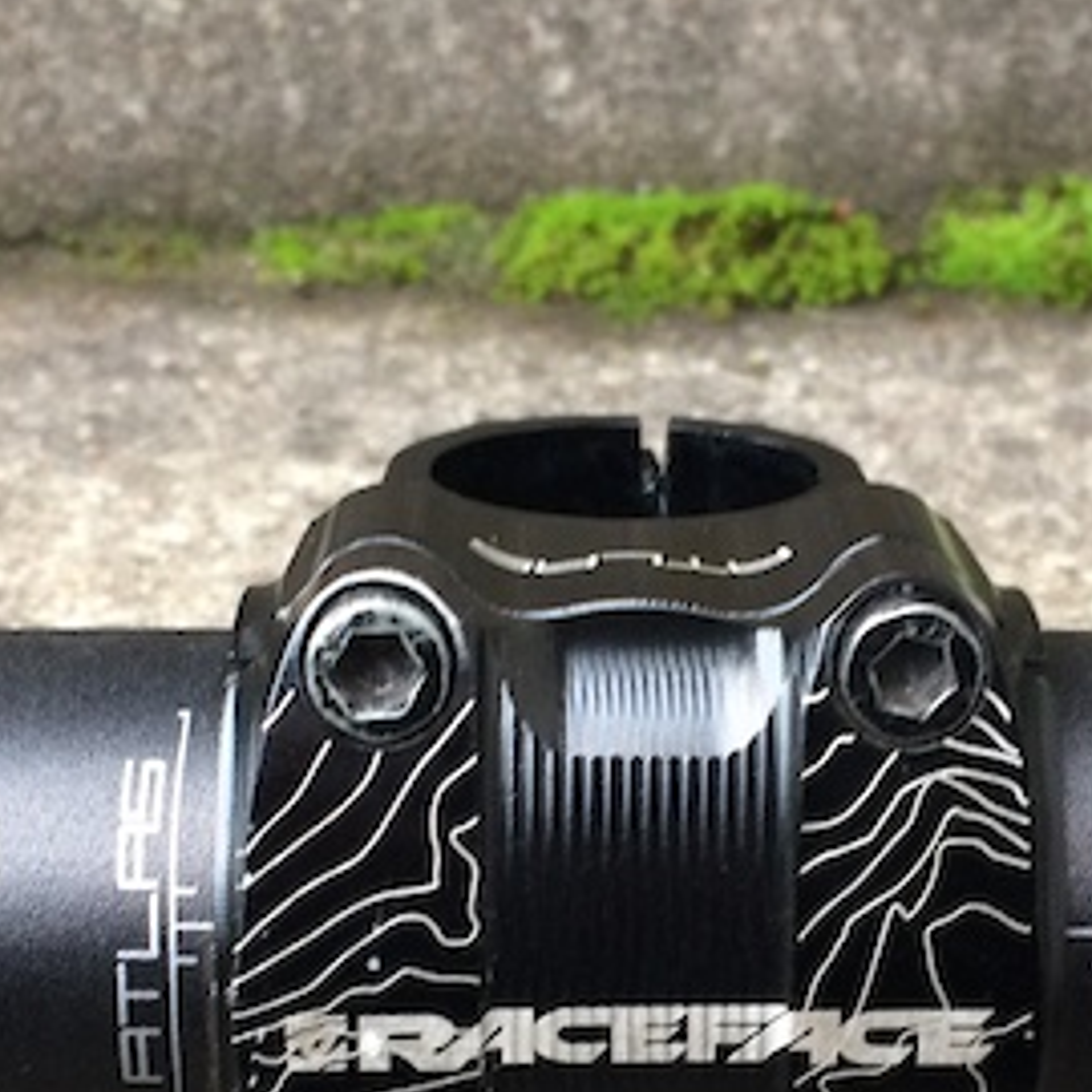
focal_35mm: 76
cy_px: 870
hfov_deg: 22.7
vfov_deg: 22.5
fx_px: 2712
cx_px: 688
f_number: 2.2
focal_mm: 4.15
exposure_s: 1/33
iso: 125
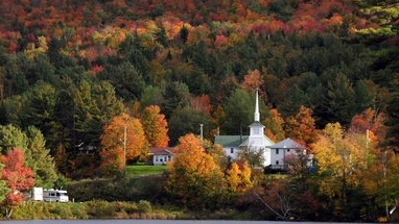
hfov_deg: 10.0
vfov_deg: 5.6
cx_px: 159
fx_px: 2282
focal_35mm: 216
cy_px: 102
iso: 200
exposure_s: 1/125
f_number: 5.6
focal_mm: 105
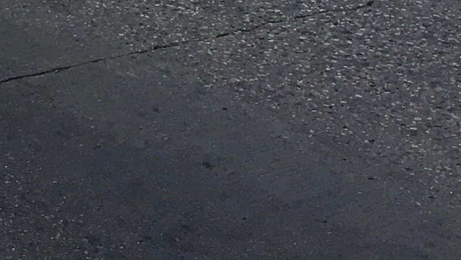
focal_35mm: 161
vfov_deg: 6.8
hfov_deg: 13.2
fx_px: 1968
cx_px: 38
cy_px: -505
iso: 25
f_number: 2.2
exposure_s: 1/1748
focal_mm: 4.15
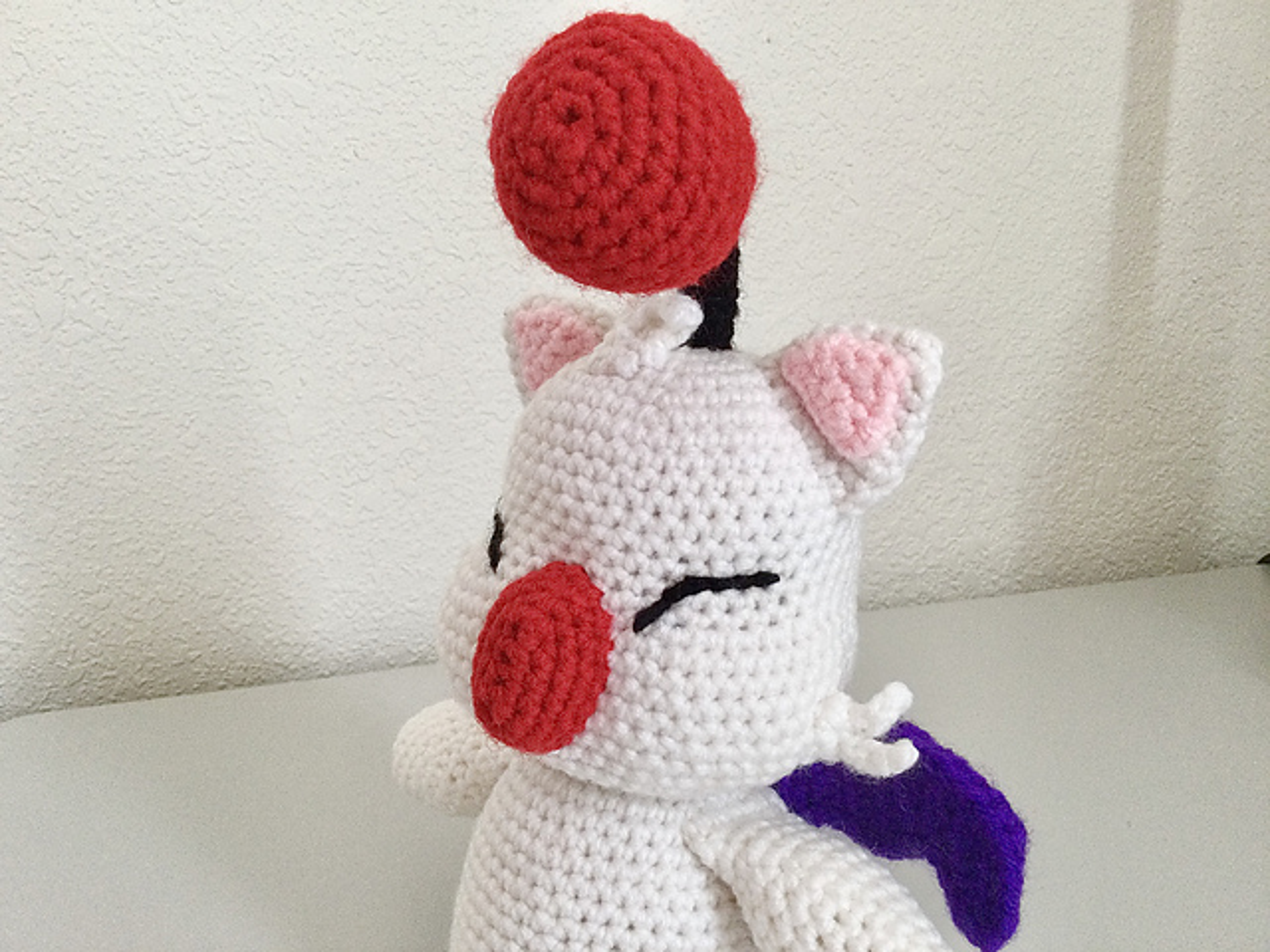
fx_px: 1137
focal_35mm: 31
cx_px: 635
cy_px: 476
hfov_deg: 58.4
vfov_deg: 45.4
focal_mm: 3.3
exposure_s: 1/30
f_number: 2.4
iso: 32
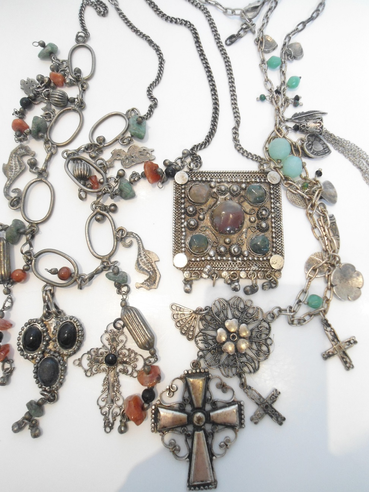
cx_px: 184
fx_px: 370
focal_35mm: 26
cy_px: 246
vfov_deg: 67.3
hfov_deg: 53.1
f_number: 2.8
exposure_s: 1/30
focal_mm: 4.7
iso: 400
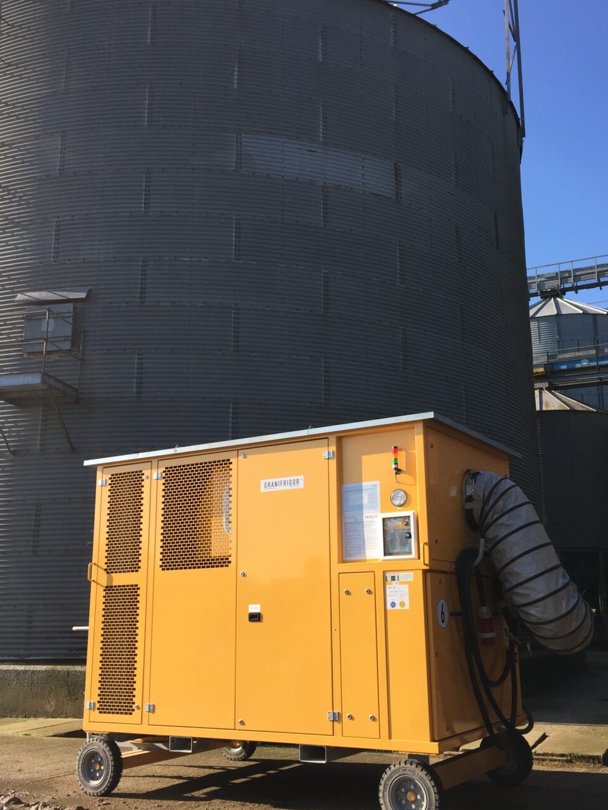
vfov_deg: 51.3
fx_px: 843
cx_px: 324
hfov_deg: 39.6
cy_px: 413
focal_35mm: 36
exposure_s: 1/964
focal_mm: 4.15
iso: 32
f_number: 2.2
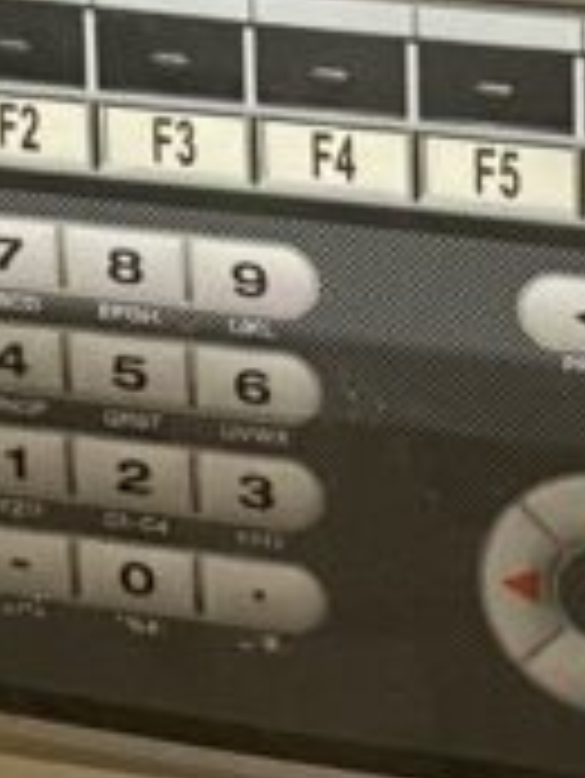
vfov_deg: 12.0
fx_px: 3466
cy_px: -495
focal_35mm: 154
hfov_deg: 9.6
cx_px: 414
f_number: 1.8
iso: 160
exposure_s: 1/50
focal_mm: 4.25
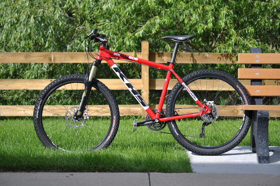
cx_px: 140
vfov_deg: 9.1
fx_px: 1165
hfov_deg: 13.7
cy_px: 93
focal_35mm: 150
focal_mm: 100
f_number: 4.5
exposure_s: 1/640
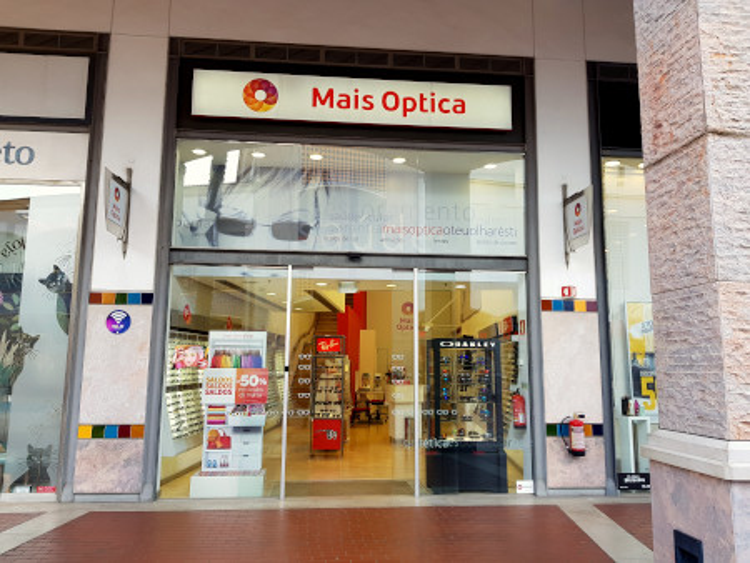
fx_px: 564
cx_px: 375
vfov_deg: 53.1
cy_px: 282
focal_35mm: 26
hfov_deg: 67.3
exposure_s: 1/130
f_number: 1.7
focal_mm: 4.2
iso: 40
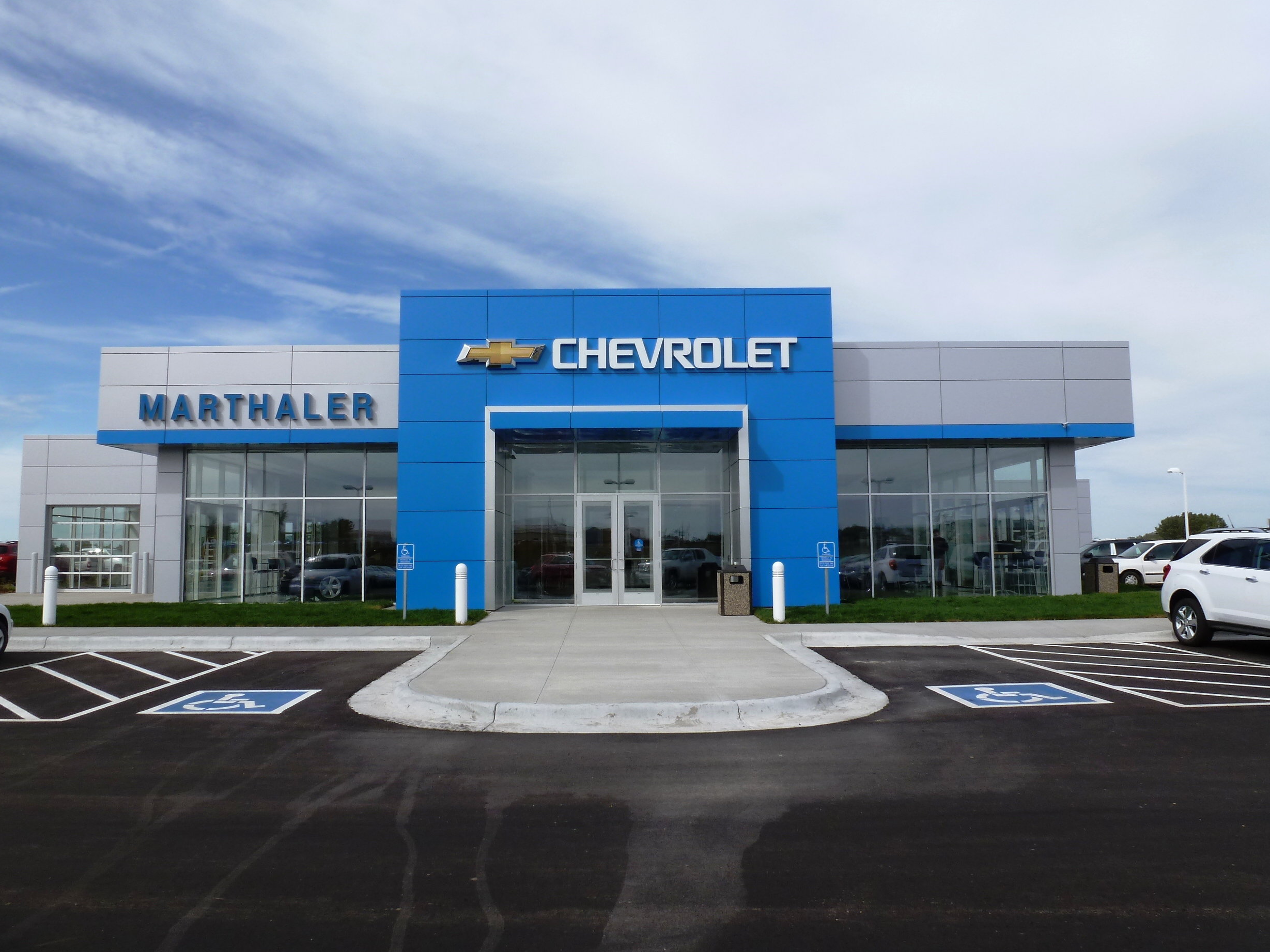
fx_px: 917
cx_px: 616
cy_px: 468
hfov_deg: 69.4
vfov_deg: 54.9
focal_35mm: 25
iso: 100
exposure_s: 1/400
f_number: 5
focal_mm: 4.3
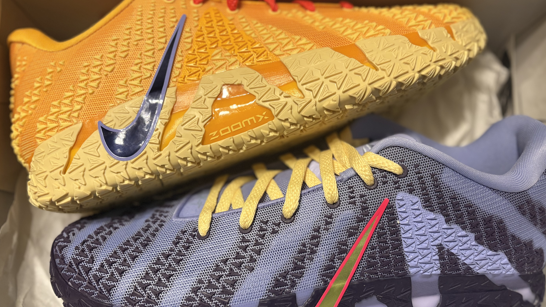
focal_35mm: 29
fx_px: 420
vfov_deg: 40.2
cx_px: 268
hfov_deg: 66.1
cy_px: 165
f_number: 1.6
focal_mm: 5.96
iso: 250
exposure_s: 1/60
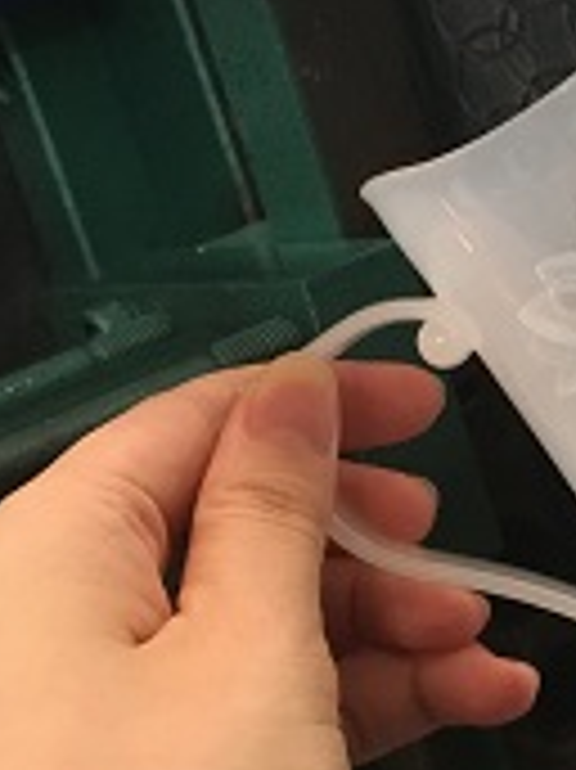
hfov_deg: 19.6
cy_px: 288
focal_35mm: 68
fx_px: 1511
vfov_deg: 28.5
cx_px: 783
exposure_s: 1/17
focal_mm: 4.15
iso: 200
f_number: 2.2
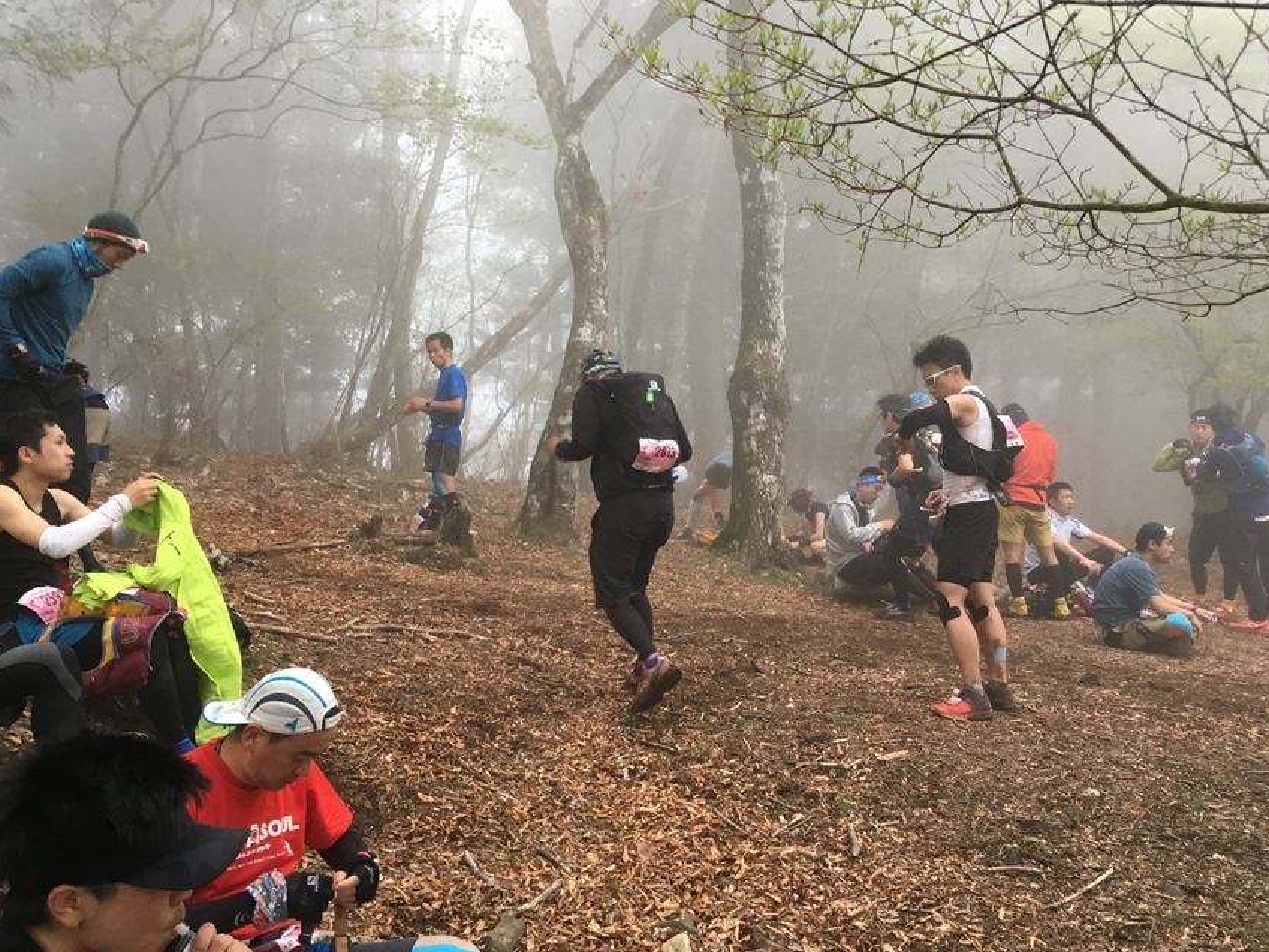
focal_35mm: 35
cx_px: 651
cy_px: 416
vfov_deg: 40.6
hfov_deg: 52.6
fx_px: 1283
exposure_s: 1/30
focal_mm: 4.15
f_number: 2.2
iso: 40
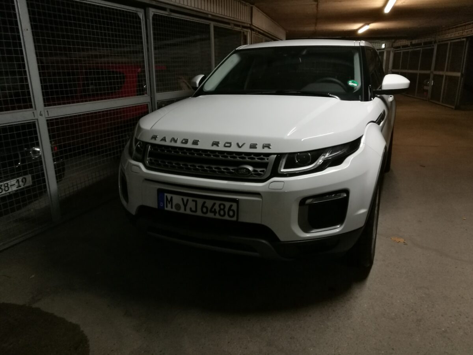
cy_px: 178
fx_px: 369
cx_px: 236
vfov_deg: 51.4
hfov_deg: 65.3
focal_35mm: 27
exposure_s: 1/25
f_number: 2.2
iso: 400
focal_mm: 4.5
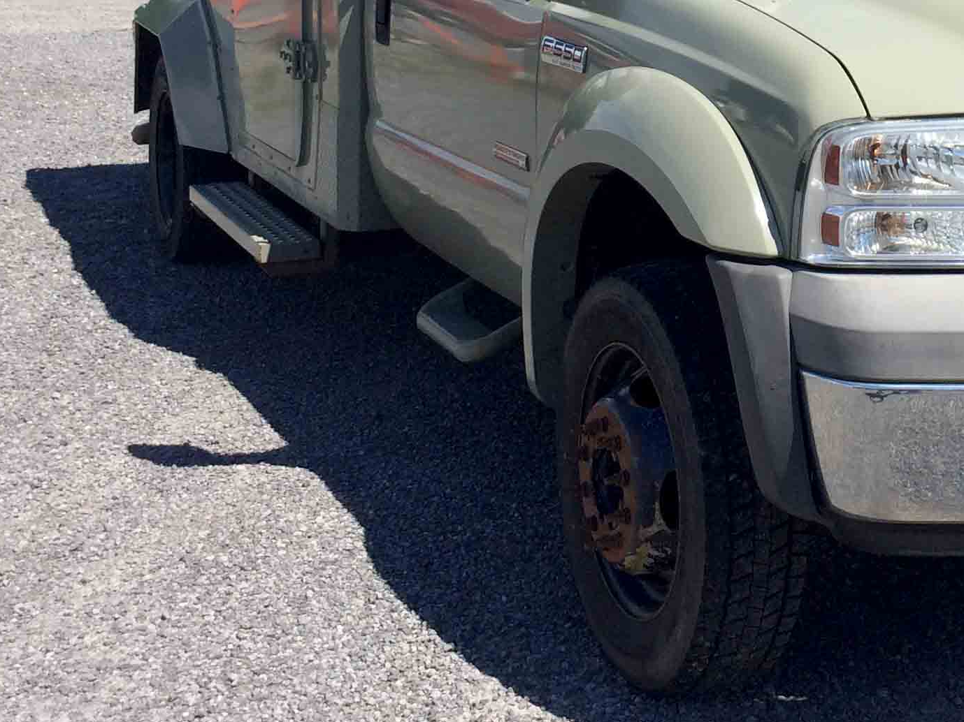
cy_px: 16
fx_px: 1977
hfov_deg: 26.7
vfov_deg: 20.1
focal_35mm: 71
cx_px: 821
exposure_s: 1/1866
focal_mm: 4.12
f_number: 2.2
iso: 40
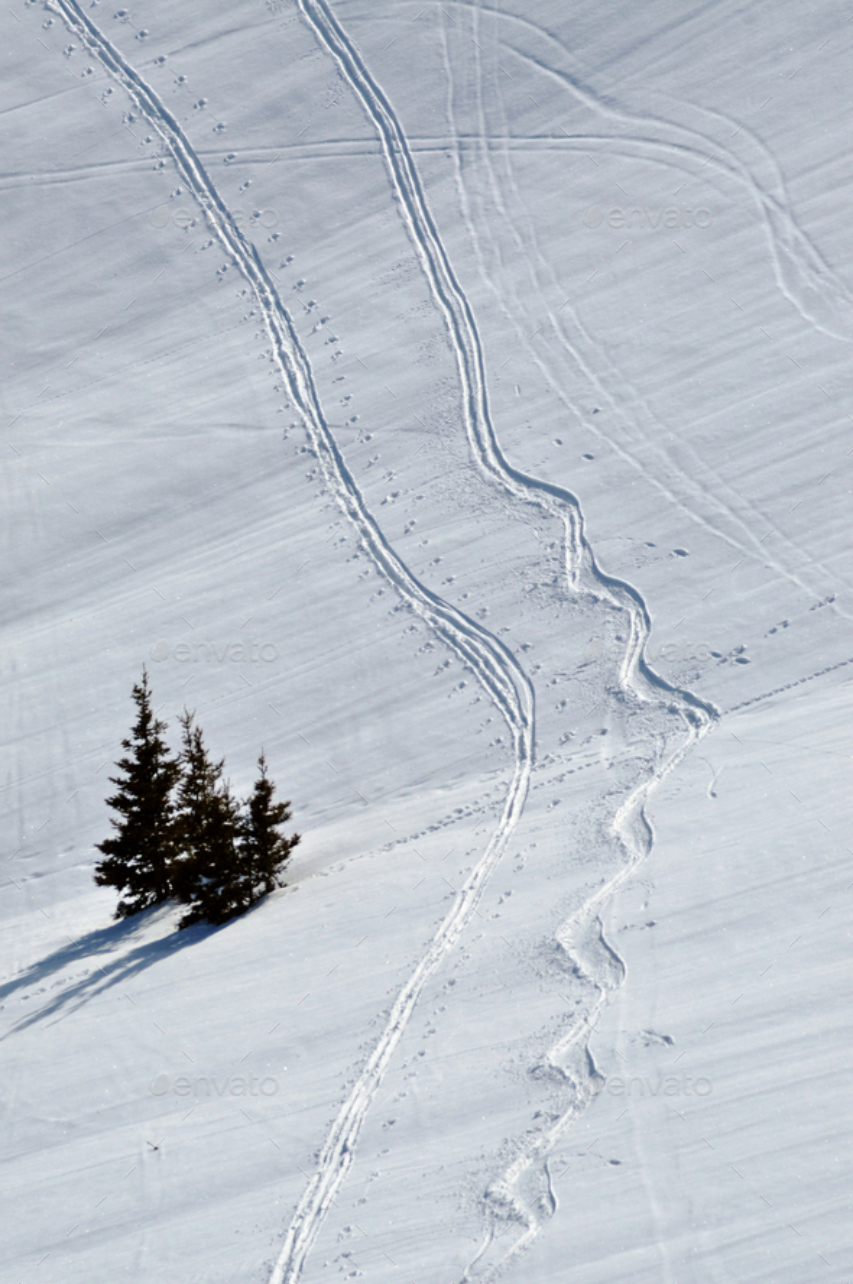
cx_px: 426
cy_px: 642
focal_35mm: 405
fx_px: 14427
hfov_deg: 3.4
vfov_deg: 5.1
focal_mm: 270
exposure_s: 1/500
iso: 200
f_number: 14
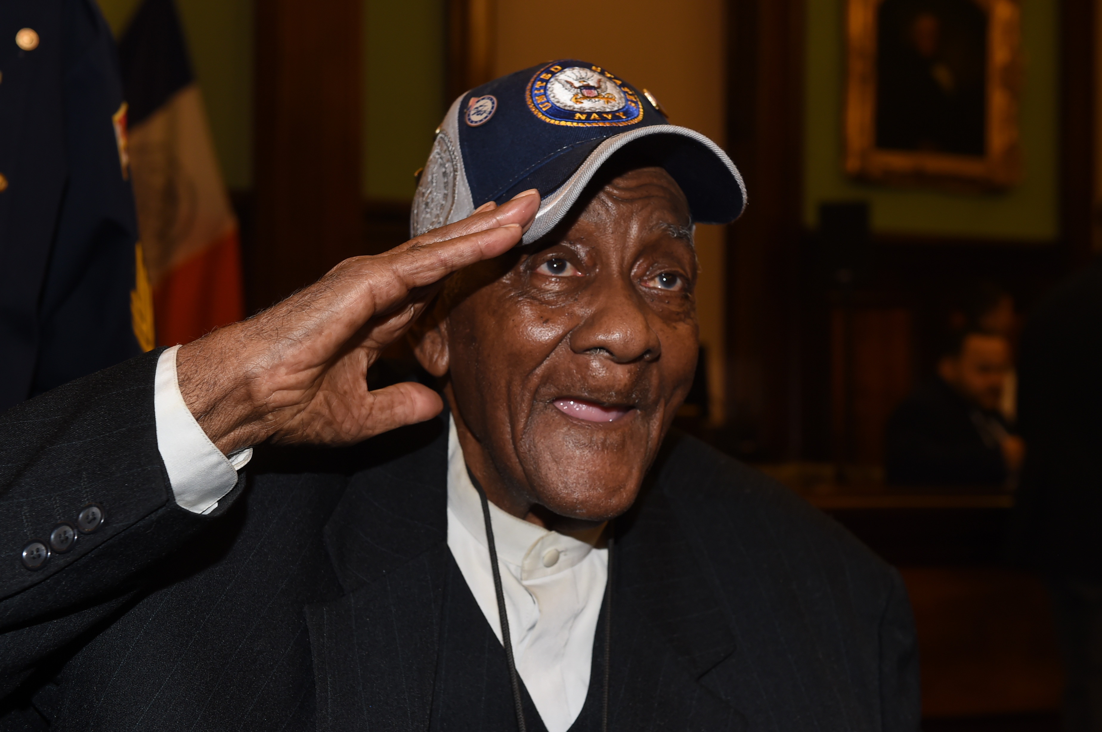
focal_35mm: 55
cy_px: 366
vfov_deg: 24.6
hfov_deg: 36.3
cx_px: 551
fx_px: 1682
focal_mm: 55
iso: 1100
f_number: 6.3
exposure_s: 1/100
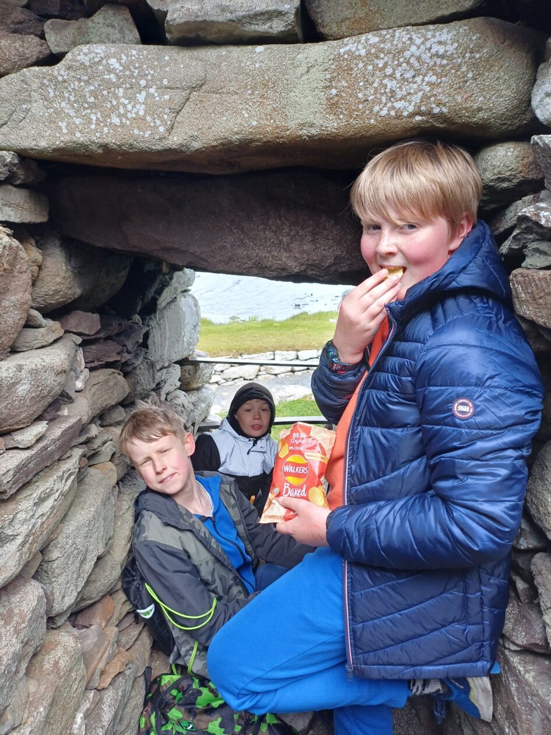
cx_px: 276
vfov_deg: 69.4
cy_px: 368
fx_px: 531
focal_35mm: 25
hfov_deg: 54.9
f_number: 1.8
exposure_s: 1/101
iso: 50
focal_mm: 4.65
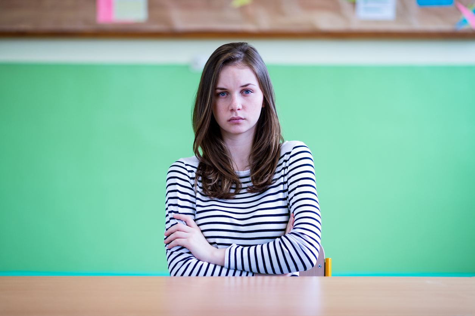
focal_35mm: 85
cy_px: 158
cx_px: 238
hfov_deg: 23.9
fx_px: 1121
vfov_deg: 16.1
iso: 200
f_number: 1.8
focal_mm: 85
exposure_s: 1/250
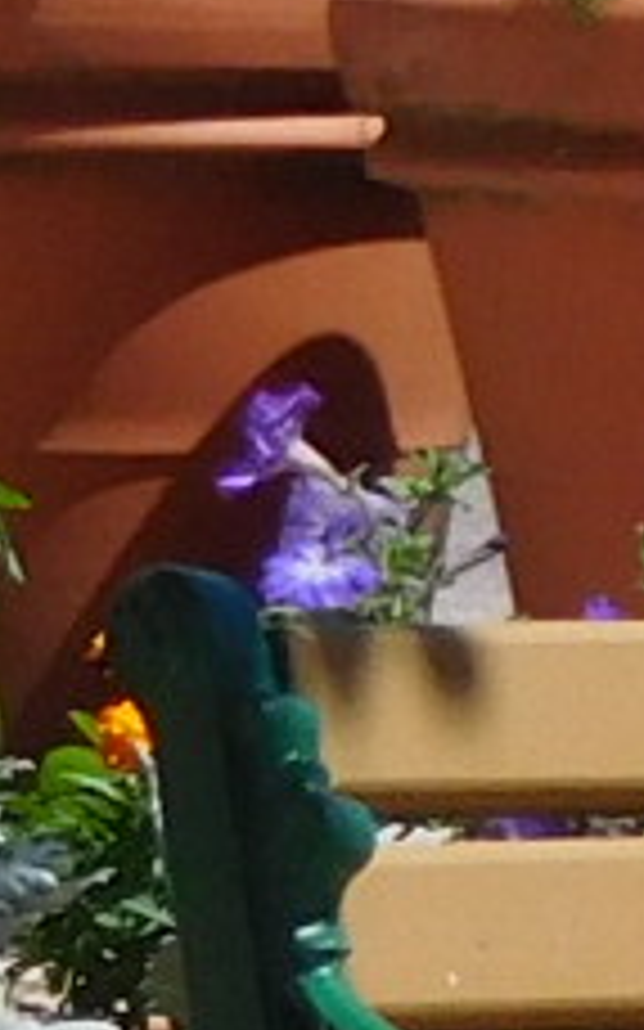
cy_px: 954
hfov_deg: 0.7
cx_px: 2013
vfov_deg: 1.2
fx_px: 50214
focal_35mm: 1787
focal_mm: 30.1
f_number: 5.3
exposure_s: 1/640
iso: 125
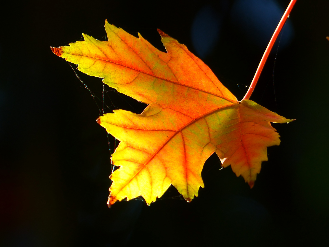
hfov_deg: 3.3
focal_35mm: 600
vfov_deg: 2.5
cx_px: 164
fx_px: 5703
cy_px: 124
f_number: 4
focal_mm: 108
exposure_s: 1/160
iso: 100
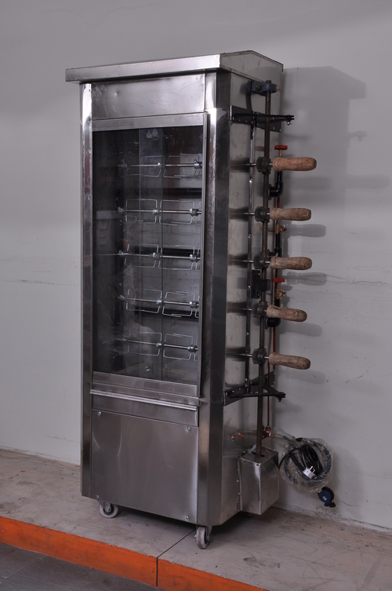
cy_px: 296
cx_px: 196
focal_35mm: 48
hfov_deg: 28.0
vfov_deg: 41.2
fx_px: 786
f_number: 11
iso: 200
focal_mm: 32
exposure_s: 1/125
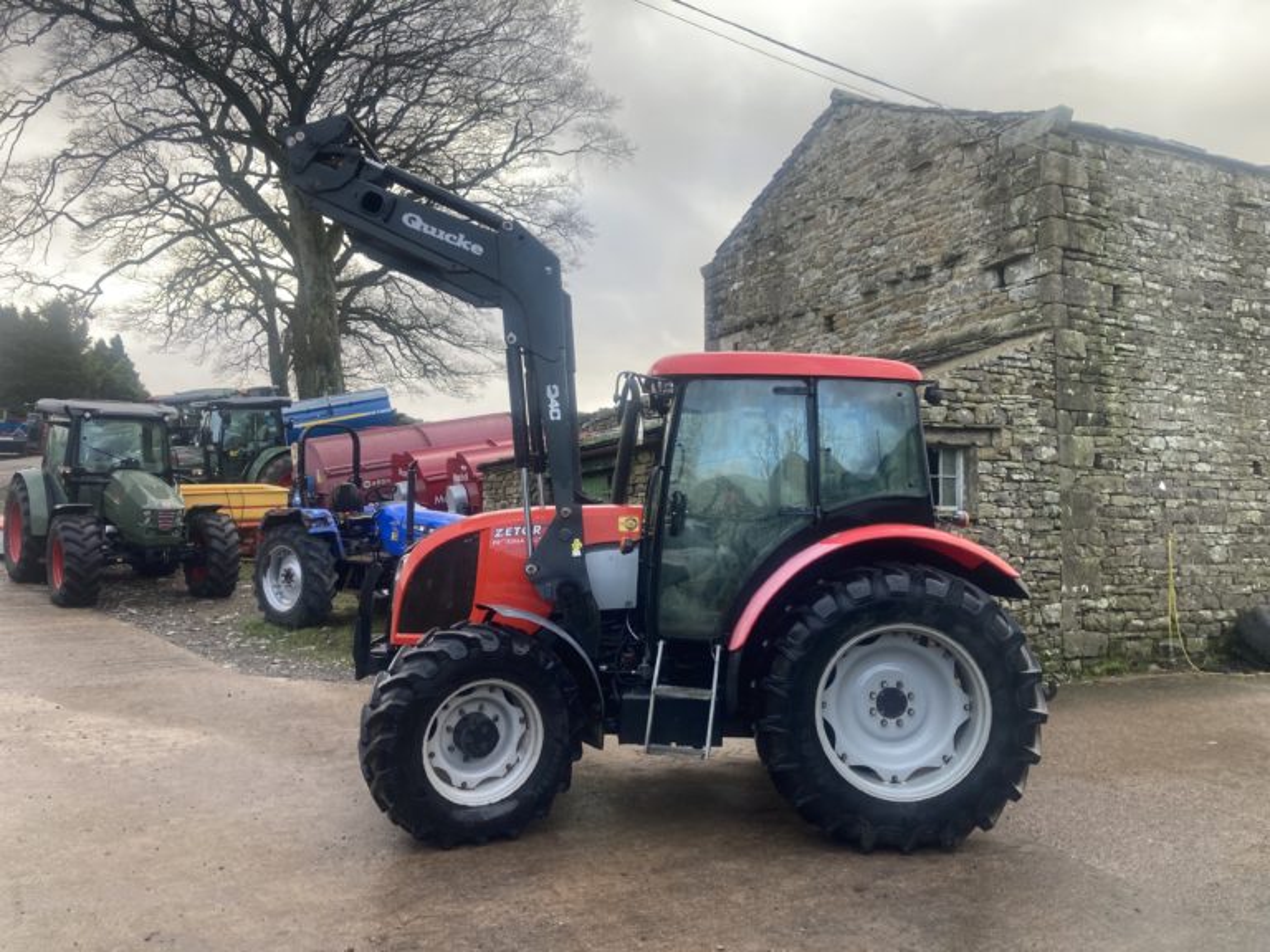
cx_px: 635
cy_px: 476
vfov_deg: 49.7
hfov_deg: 63.4
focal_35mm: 28
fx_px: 1027
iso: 20
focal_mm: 3.99
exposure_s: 1/185
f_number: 1.8
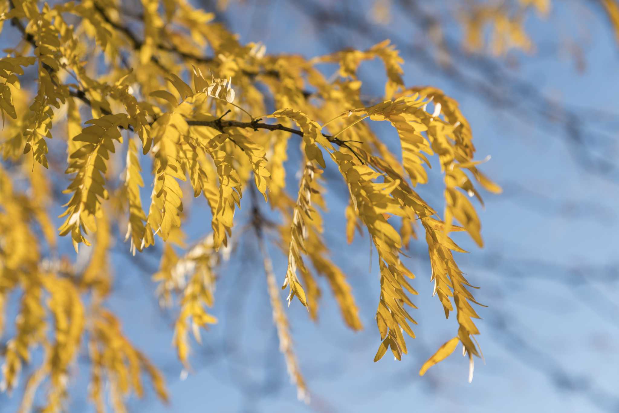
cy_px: 206
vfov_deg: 19.5
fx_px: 1204
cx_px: 310
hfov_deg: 28.8
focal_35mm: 70
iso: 320
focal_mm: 70
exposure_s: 1/5000
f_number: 2.8
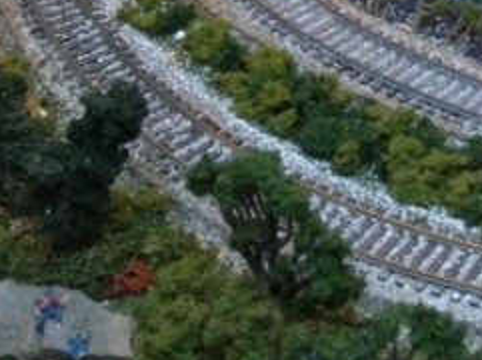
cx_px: 812
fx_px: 2072
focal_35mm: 149
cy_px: -318
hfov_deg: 12.4
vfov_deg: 9.4
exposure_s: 1/20
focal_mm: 4.28
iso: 200
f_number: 2.4
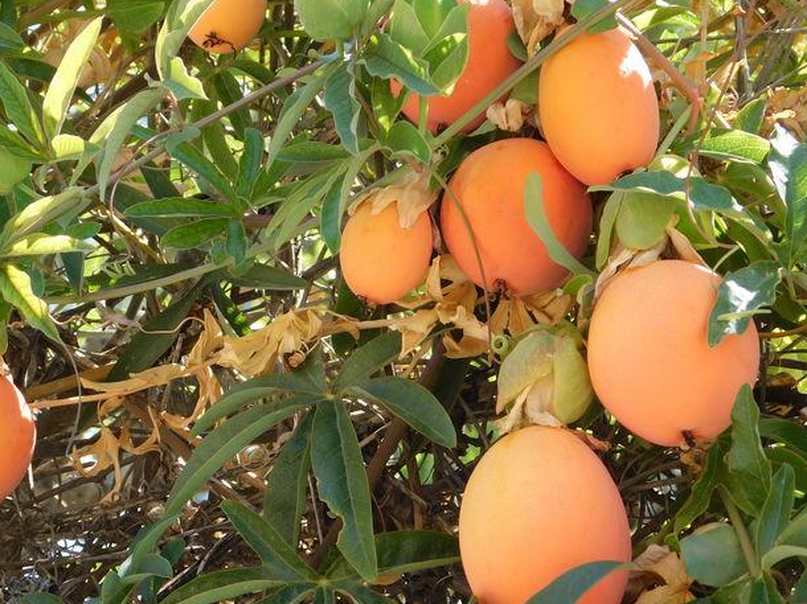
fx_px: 2167
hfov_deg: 21.1
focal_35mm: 93
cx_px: 316
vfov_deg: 15.9
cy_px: 377
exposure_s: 1/160
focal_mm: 12.6
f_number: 4.3
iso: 125
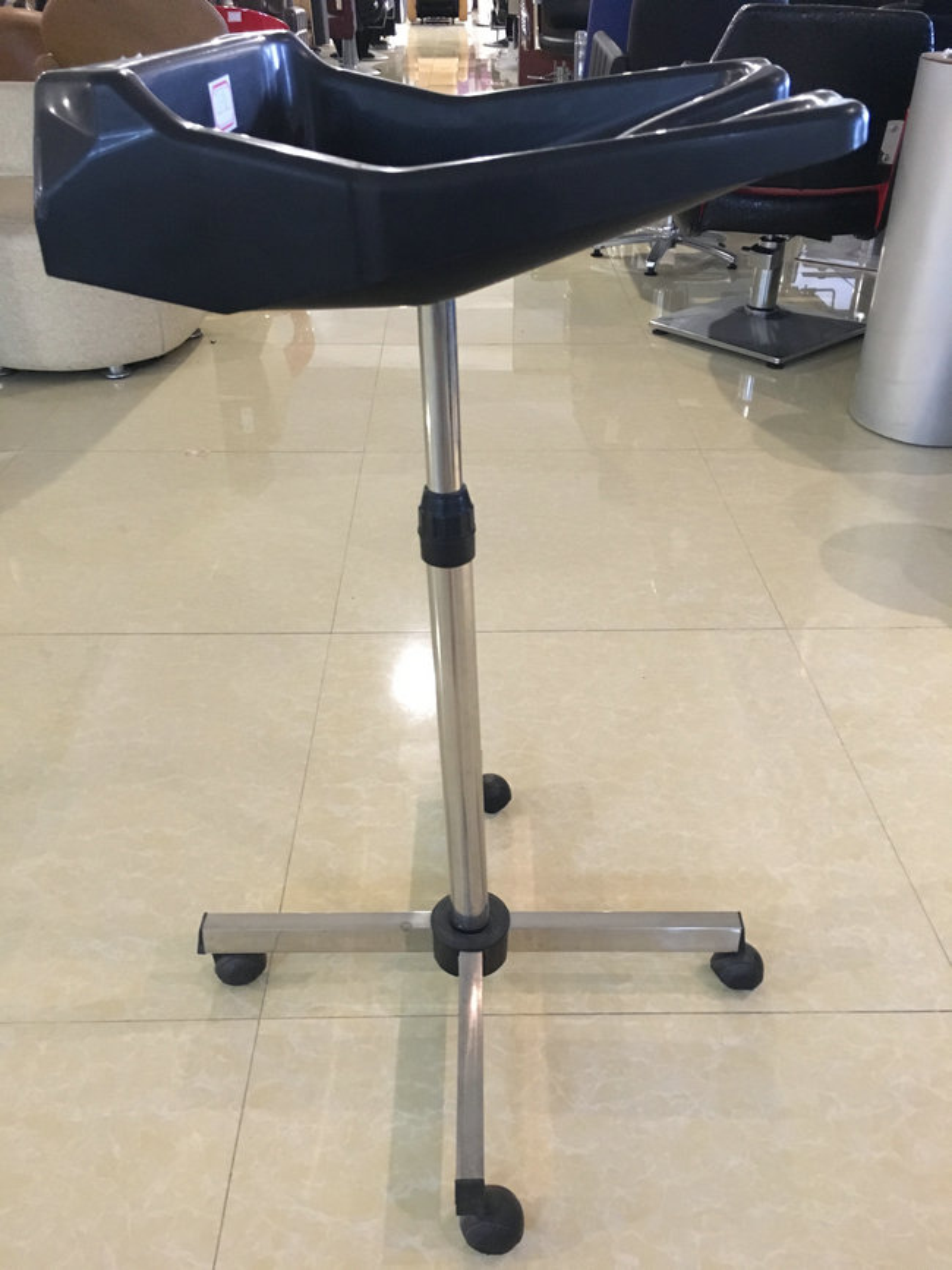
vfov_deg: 61.7
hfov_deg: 48.2
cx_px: 476
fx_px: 1064
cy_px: 635
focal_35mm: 29
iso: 400
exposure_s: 1/17
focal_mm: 4.15
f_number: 2.2
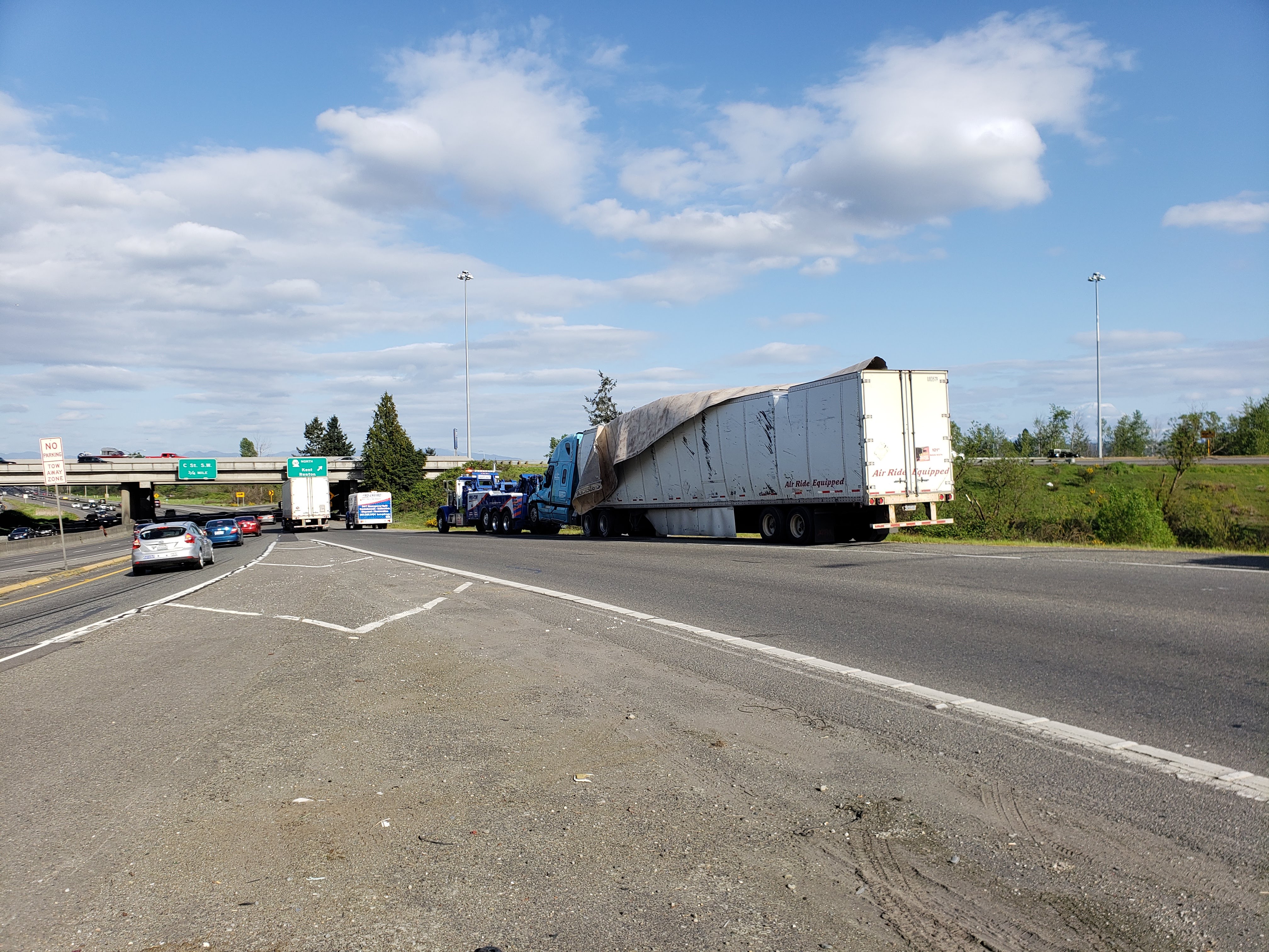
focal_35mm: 26
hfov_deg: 67.3
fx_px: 953
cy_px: 476
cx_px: 634
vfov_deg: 53.1
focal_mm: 4.3
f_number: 2.4
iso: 50
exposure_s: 1/1161
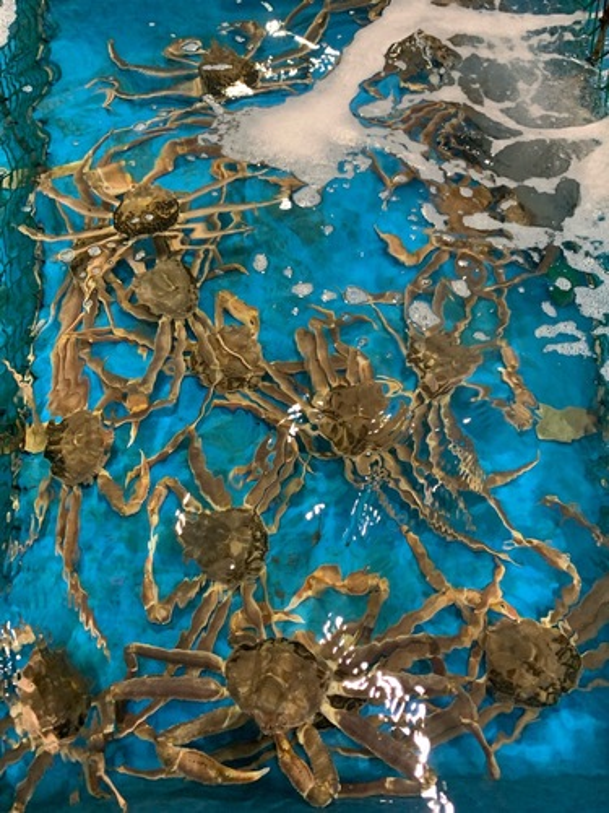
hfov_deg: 53.1
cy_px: 406
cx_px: 304
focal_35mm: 26
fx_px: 610
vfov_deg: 67.3
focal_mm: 4.25
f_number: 1.8
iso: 250
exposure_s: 1/60
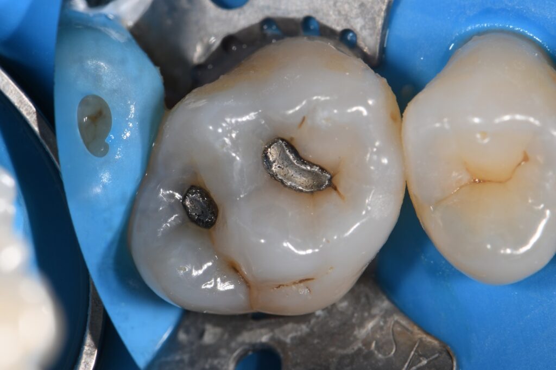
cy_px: 185
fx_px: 2424
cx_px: 278
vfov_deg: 8.7
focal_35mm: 157
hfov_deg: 13.1
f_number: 32
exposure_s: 1/160
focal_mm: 105
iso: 200
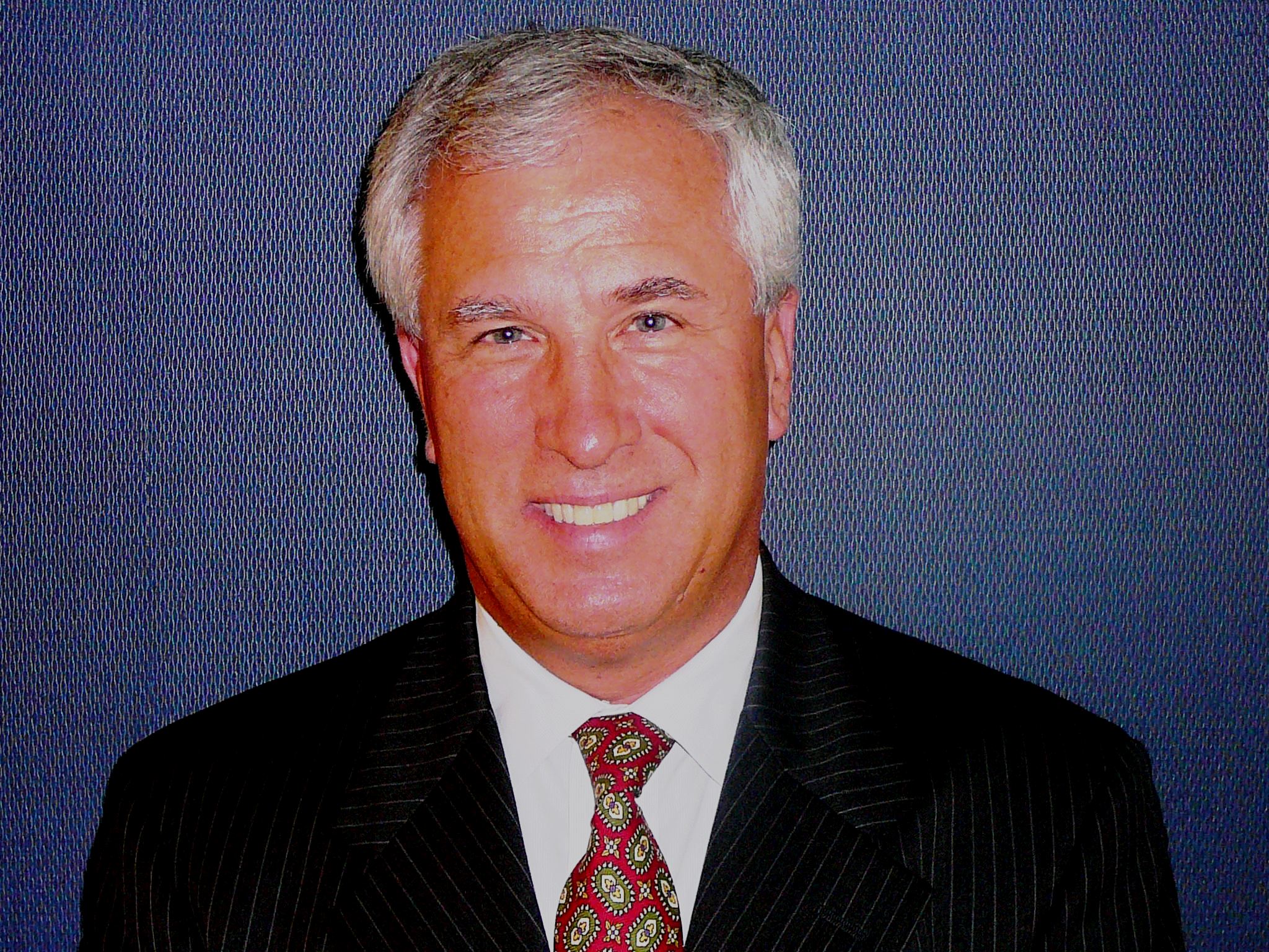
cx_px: 634
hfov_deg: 28.2
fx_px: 2529
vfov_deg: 21.3
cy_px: 476
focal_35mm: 69
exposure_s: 1/8
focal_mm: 8.2
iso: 160
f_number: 3.5
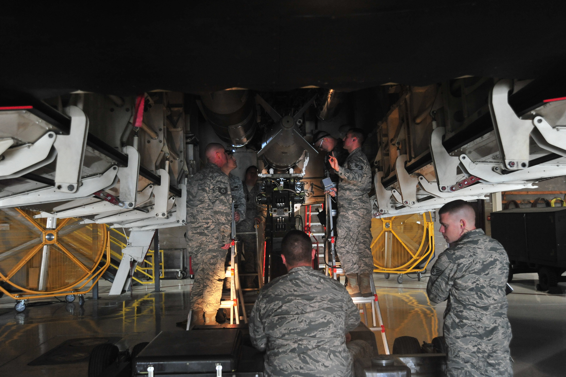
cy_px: 188
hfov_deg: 48.5
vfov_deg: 33.4
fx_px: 628
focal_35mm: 40
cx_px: 283
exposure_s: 1/80
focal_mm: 40
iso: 2000
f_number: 5
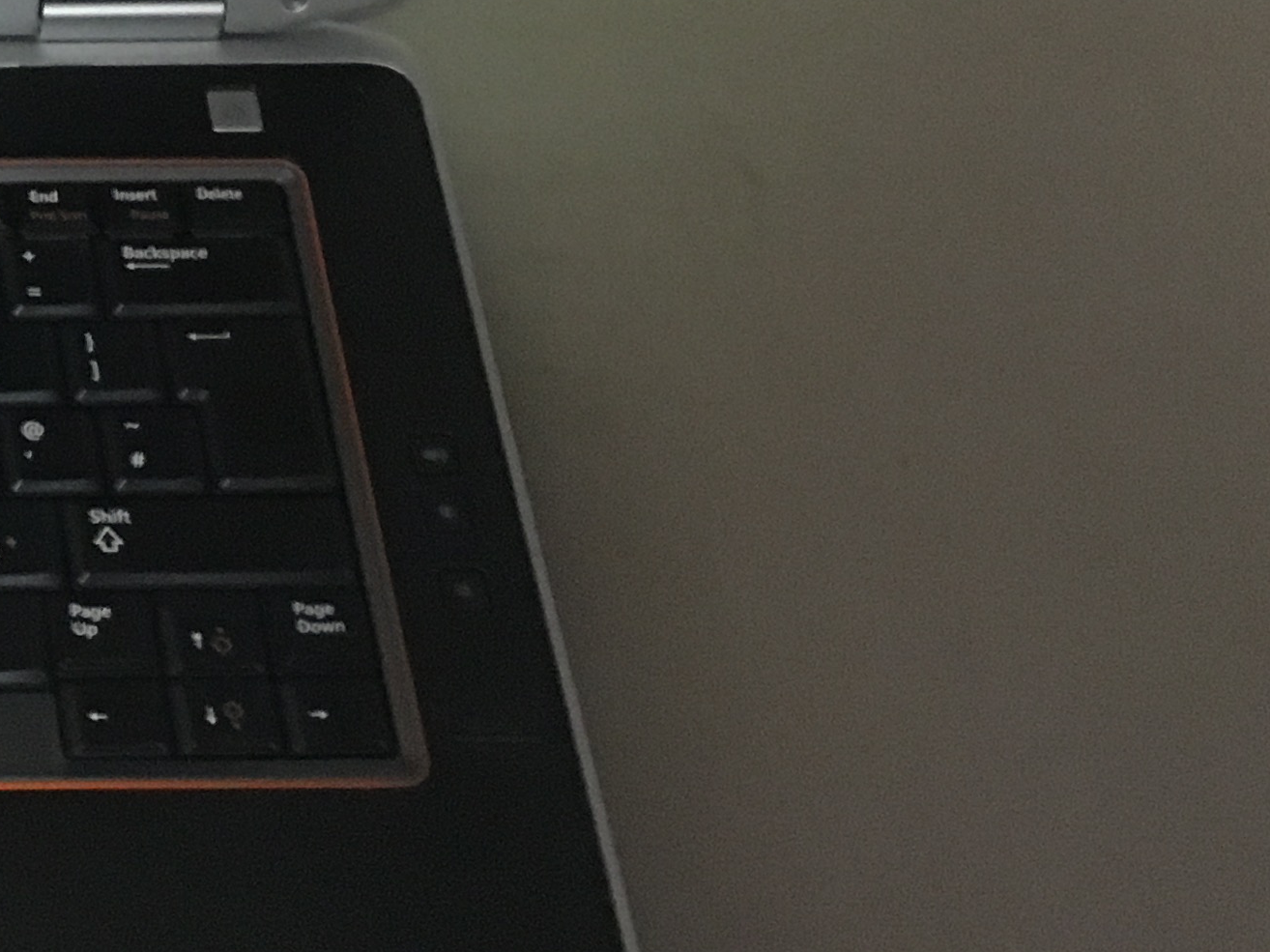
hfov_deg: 19.6
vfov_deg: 16.2
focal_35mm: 89
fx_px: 3265
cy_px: -6
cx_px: -538
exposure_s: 1/17
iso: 250
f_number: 2.2
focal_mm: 4.15
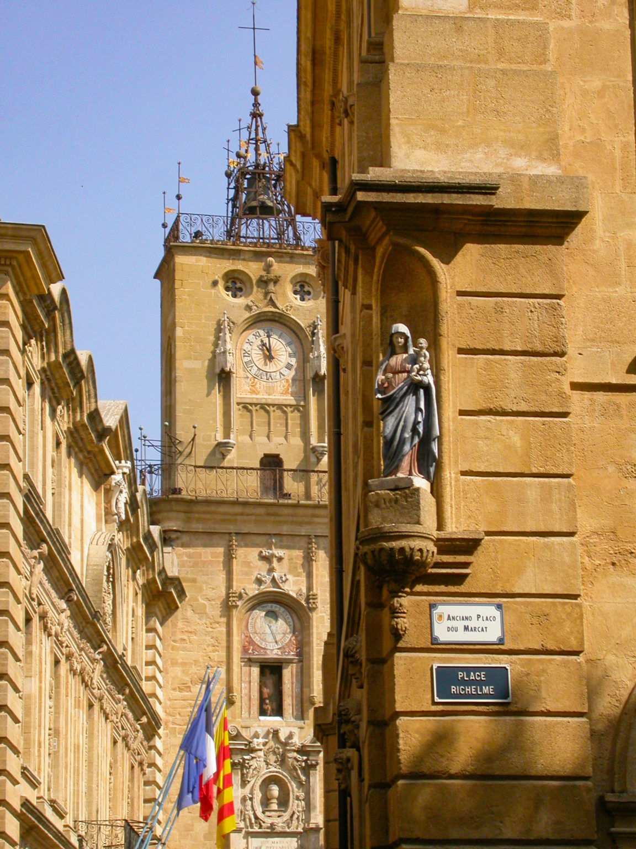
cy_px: 424
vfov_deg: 17.1
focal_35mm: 115
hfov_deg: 12.9
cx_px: 318
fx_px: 2817
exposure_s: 1/427
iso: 100
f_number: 6.1
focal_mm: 23.8
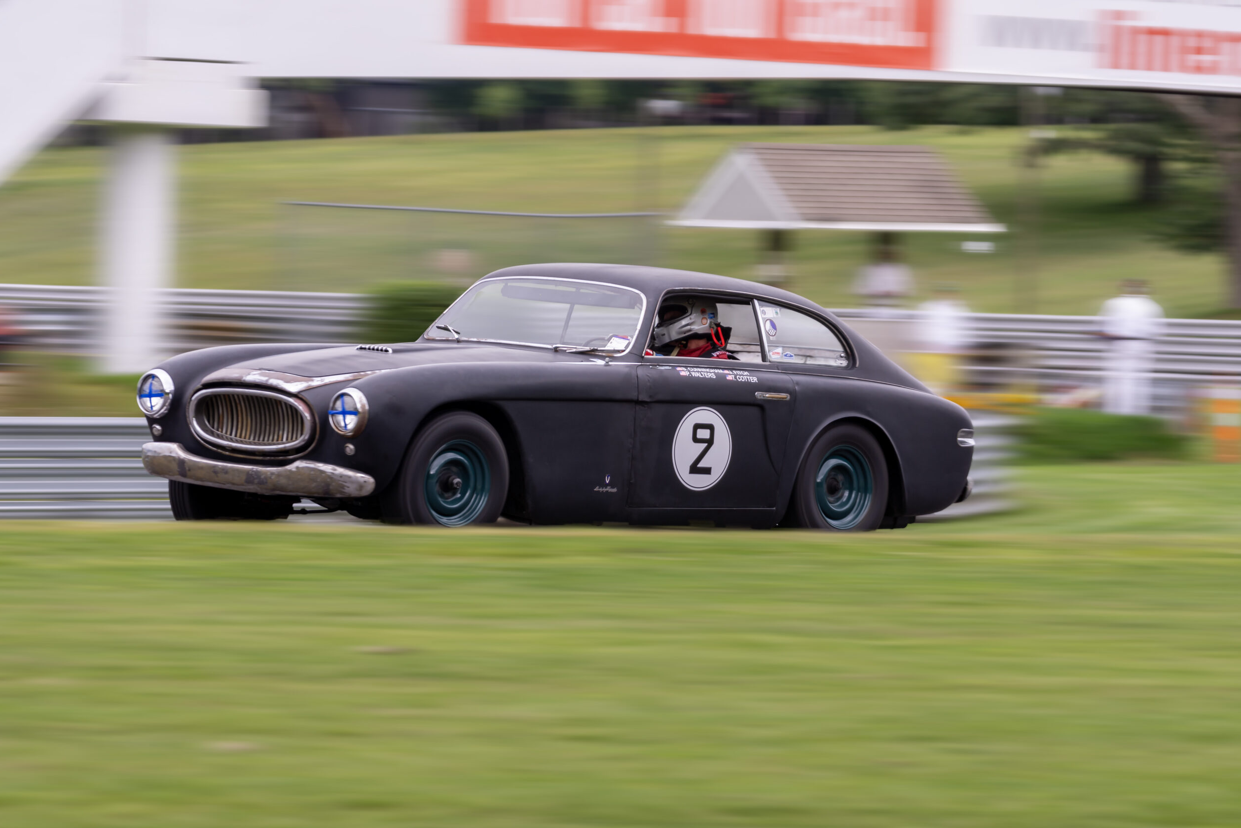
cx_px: 622
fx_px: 8740
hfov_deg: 8.1
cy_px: 412
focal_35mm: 254
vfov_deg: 5.4
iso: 100
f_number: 6.3
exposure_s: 1/125
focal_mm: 165
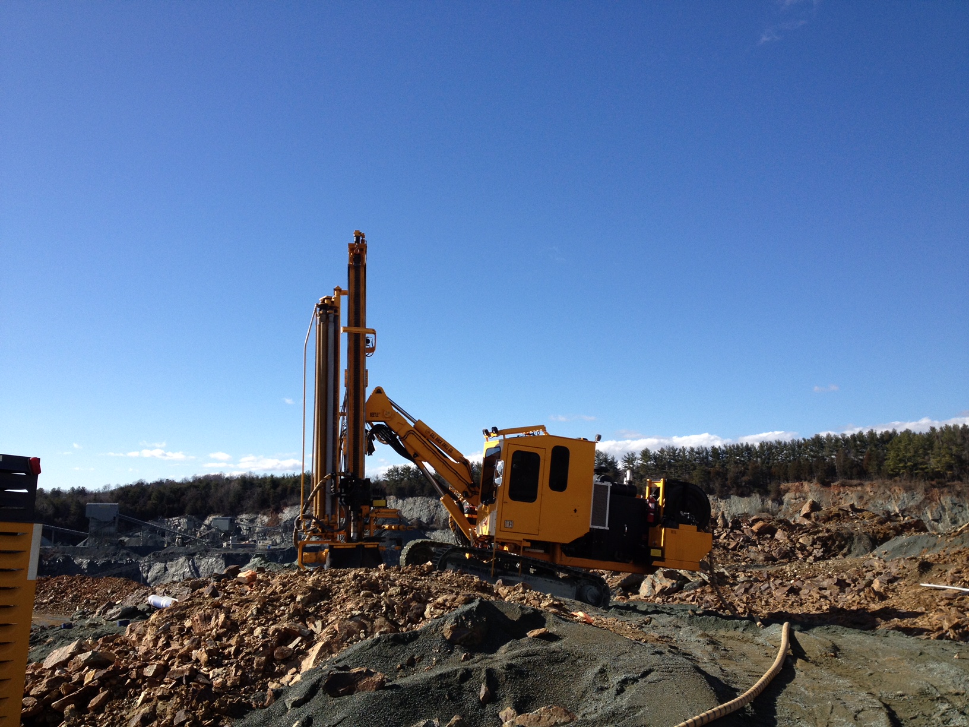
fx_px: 980
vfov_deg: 40.7
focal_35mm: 35
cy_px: 364
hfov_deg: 52.6
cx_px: 484
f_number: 2.4
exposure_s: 1/1672
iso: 50
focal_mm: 4.28
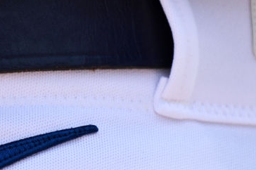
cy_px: 95
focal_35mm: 1690
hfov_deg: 1.2
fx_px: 12007
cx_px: 170
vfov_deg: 0.8
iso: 800
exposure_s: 1/3200
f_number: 4
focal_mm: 400
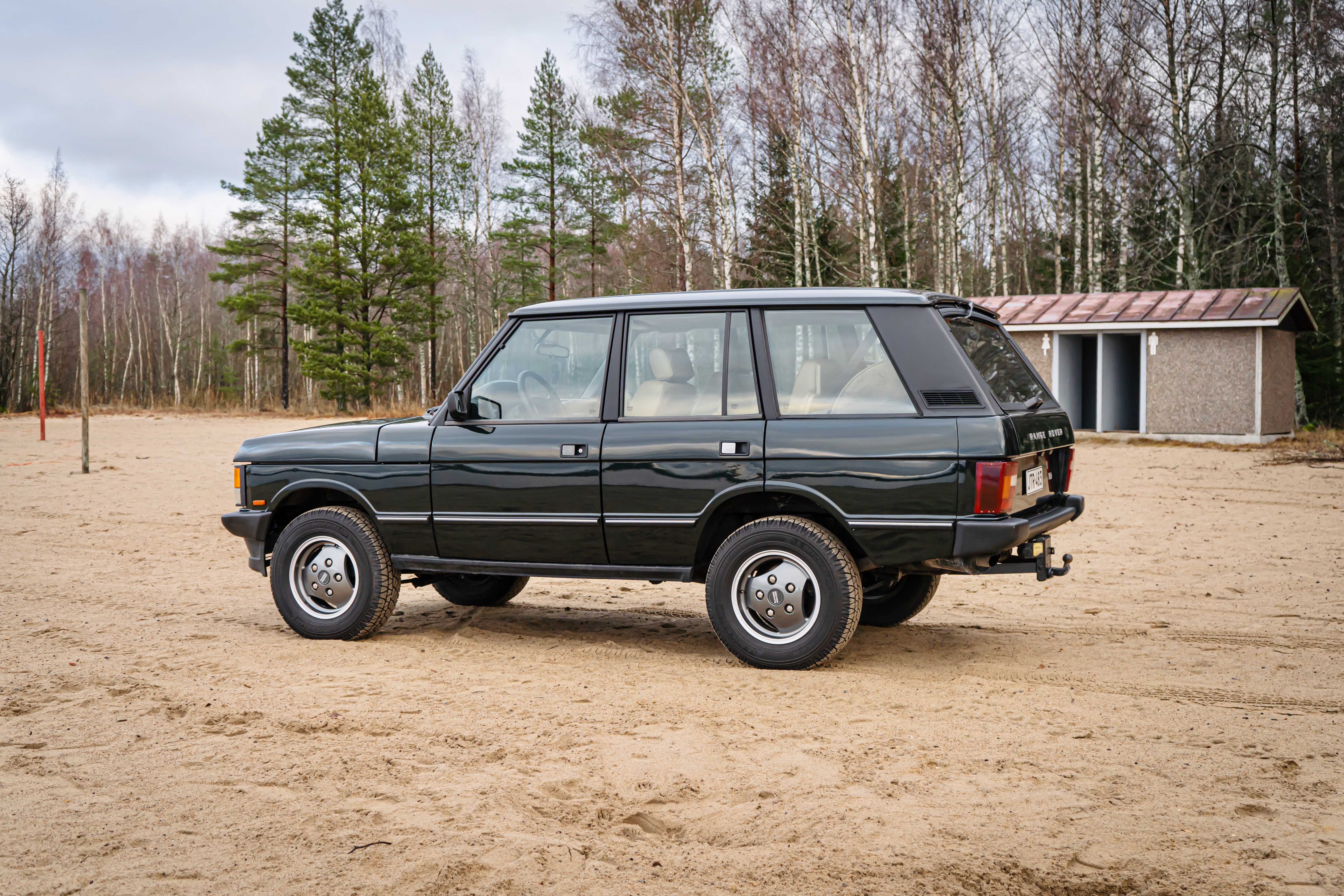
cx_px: 672
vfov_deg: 32.6
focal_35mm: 41
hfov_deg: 47.4
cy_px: 448
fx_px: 1531
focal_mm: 41
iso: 500
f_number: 5.6
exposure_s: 1/200
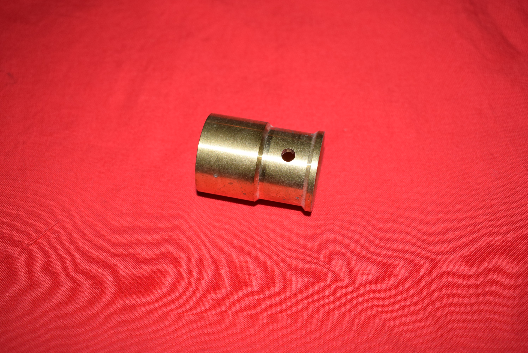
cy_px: 176
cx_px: 264
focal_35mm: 44
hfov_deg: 44.9
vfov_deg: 30.9
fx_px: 638
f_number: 5.6
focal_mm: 29
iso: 400
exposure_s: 1/100
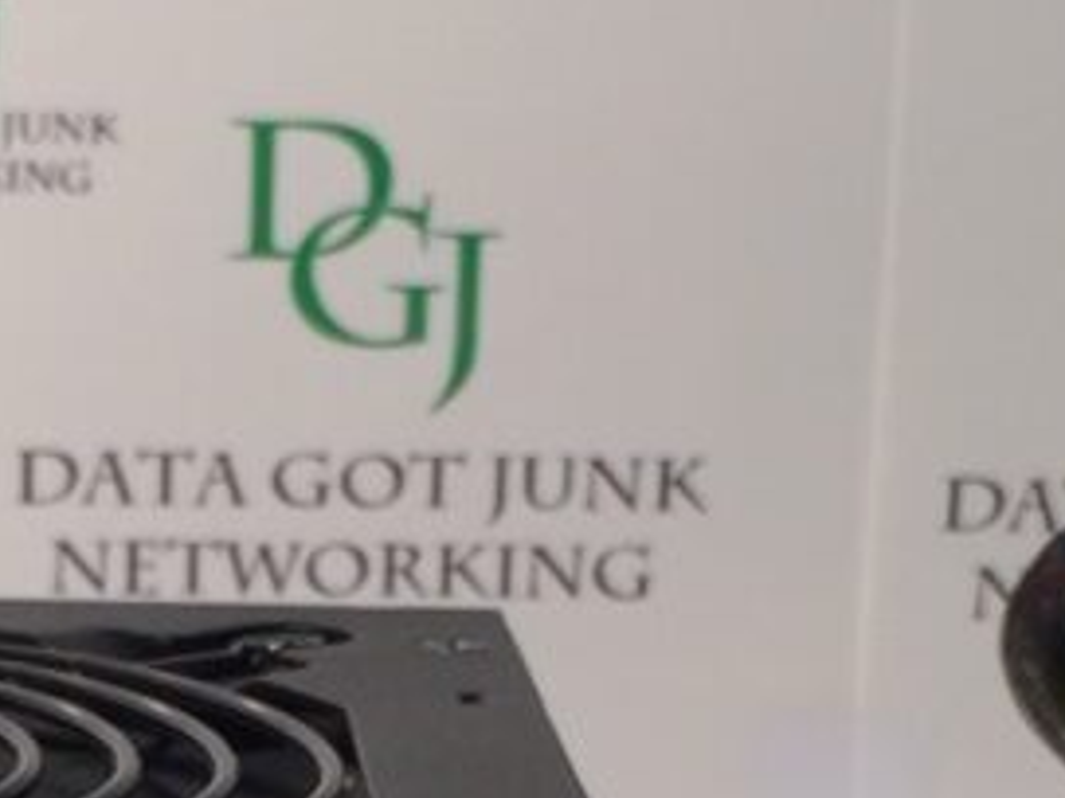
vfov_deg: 8.8
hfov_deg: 12.0
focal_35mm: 164
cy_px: 1209
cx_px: 243
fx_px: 5046
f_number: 2.2
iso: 32
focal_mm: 4.15
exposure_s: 1/60
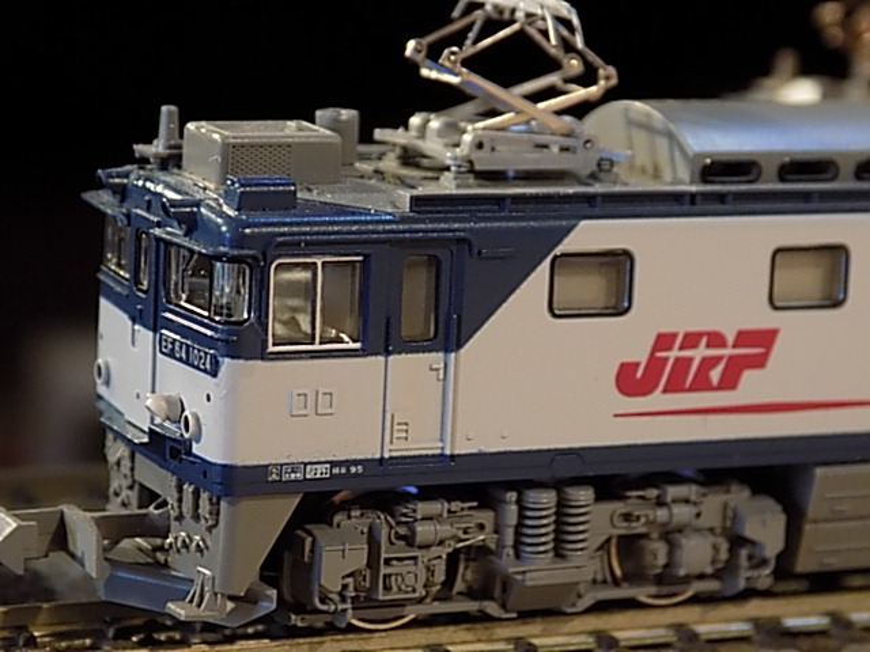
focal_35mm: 118
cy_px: 326
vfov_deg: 12.6
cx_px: 435
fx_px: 2966
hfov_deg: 16.7
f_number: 4.8
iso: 400
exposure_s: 1/30
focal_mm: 20.9
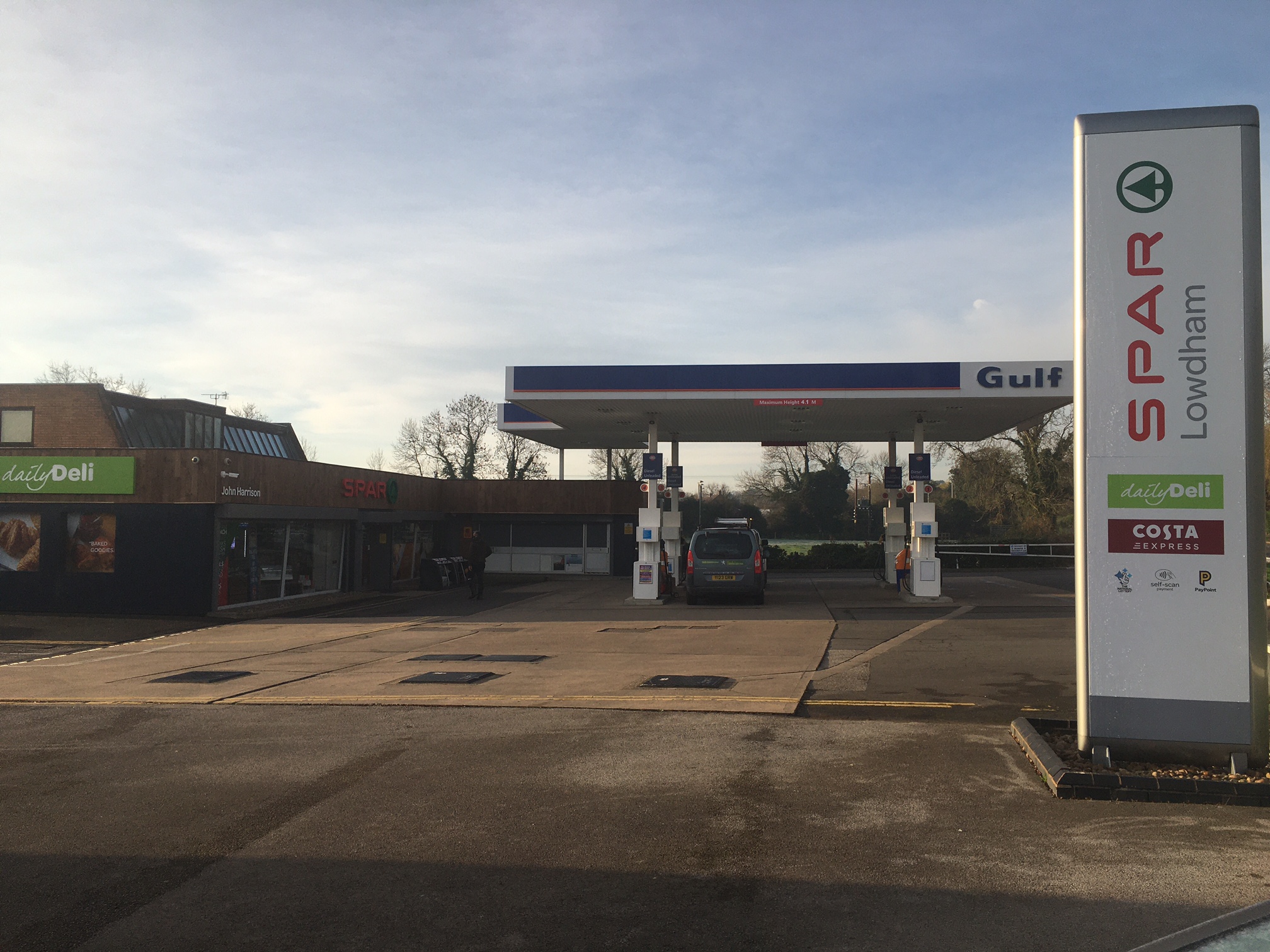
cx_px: 635
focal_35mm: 29
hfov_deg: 61.7
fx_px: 1064
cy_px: 476
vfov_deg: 48.2
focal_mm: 4.15
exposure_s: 1/986
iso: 25
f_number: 2.2
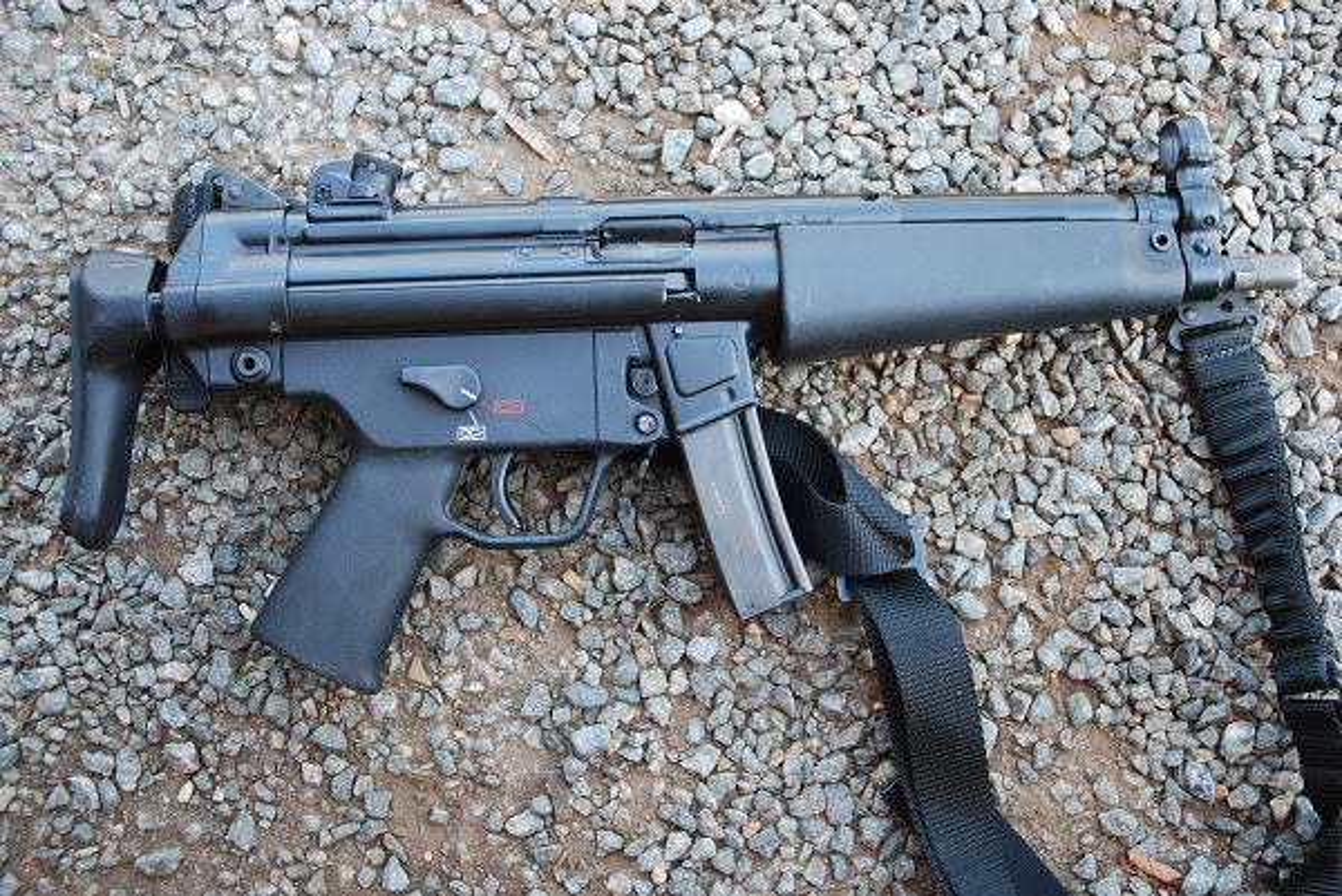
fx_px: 1399
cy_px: 448
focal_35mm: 38
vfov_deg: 35.5
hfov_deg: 51.3
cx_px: 671
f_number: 3.8
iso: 200
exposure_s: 1/50
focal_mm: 25
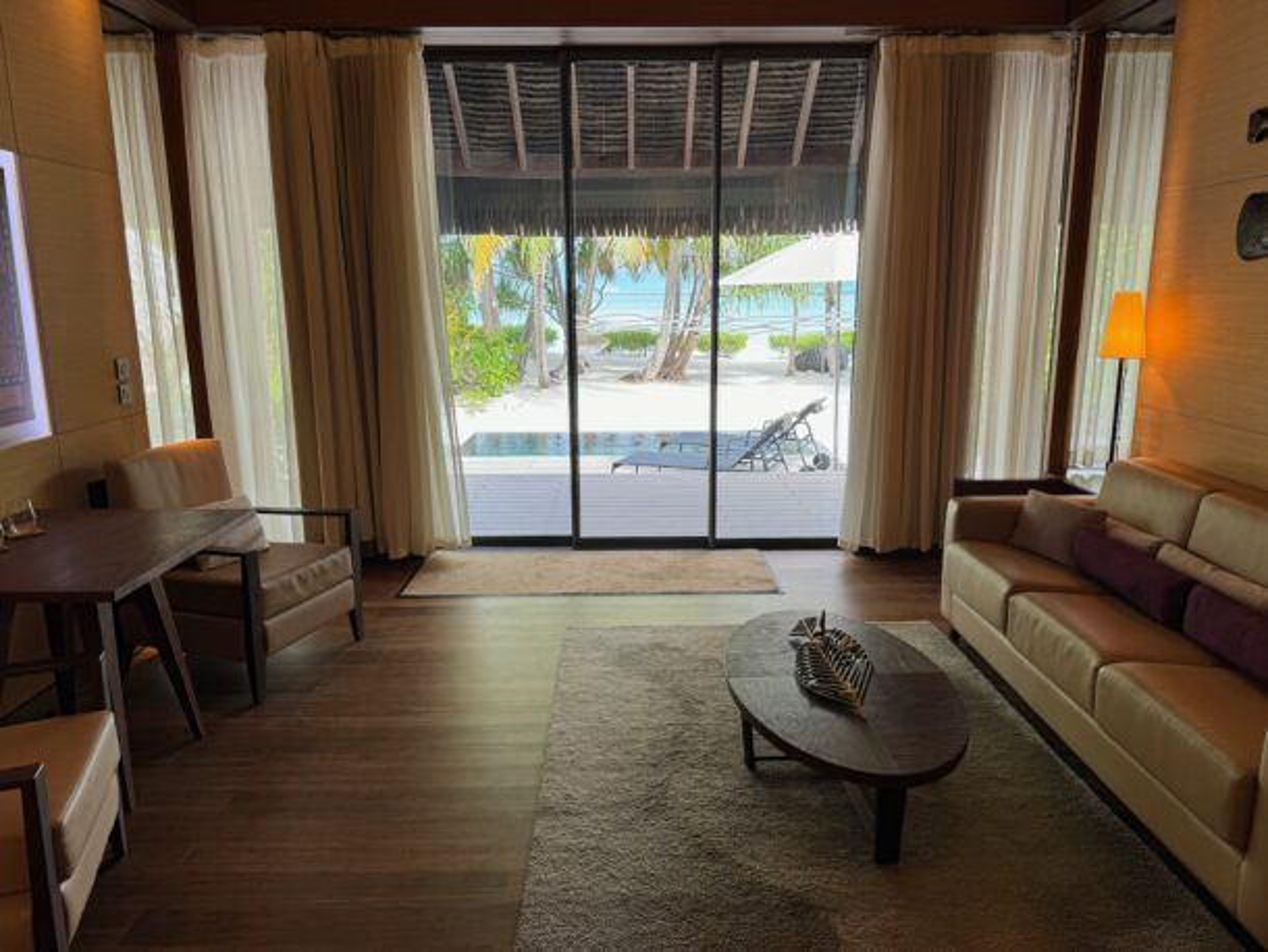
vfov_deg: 56.8
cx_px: 634
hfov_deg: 71.6
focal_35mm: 24
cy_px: 476
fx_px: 879
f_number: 1.78
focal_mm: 6.86
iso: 50
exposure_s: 1/123
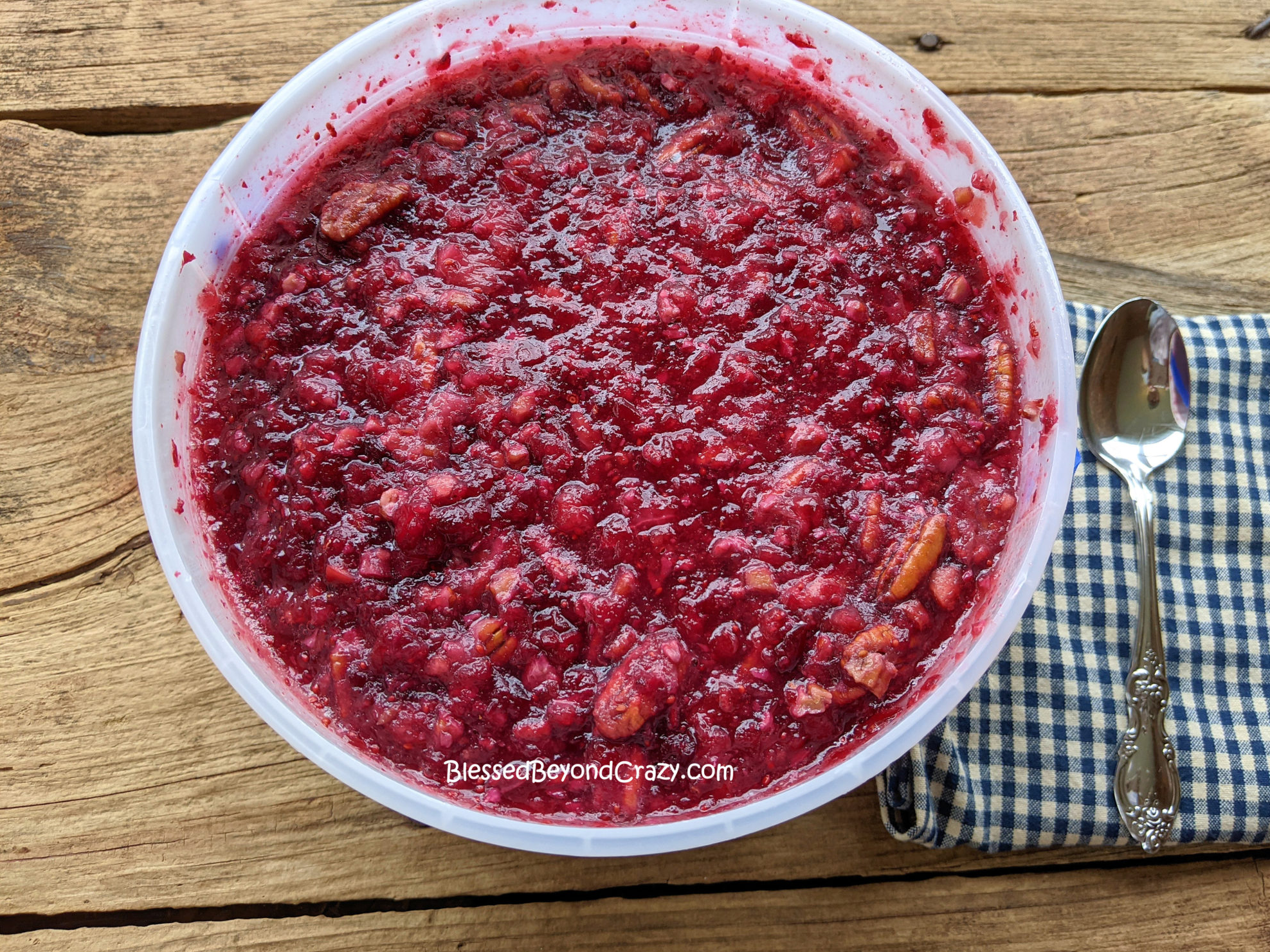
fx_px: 1027
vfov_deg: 49.7
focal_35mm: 28
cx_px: 653
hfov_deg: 63.4
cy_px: 463
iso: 64
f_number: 1.8
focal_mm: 4.44
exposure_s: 1/120
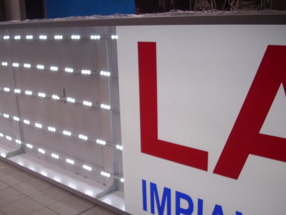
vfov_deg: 32.9
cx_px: 120
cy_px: 121
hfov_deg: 42.8
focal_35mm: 44
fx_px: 364
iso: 64
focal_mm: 6.2
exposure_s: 1/44.3
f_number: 2.8
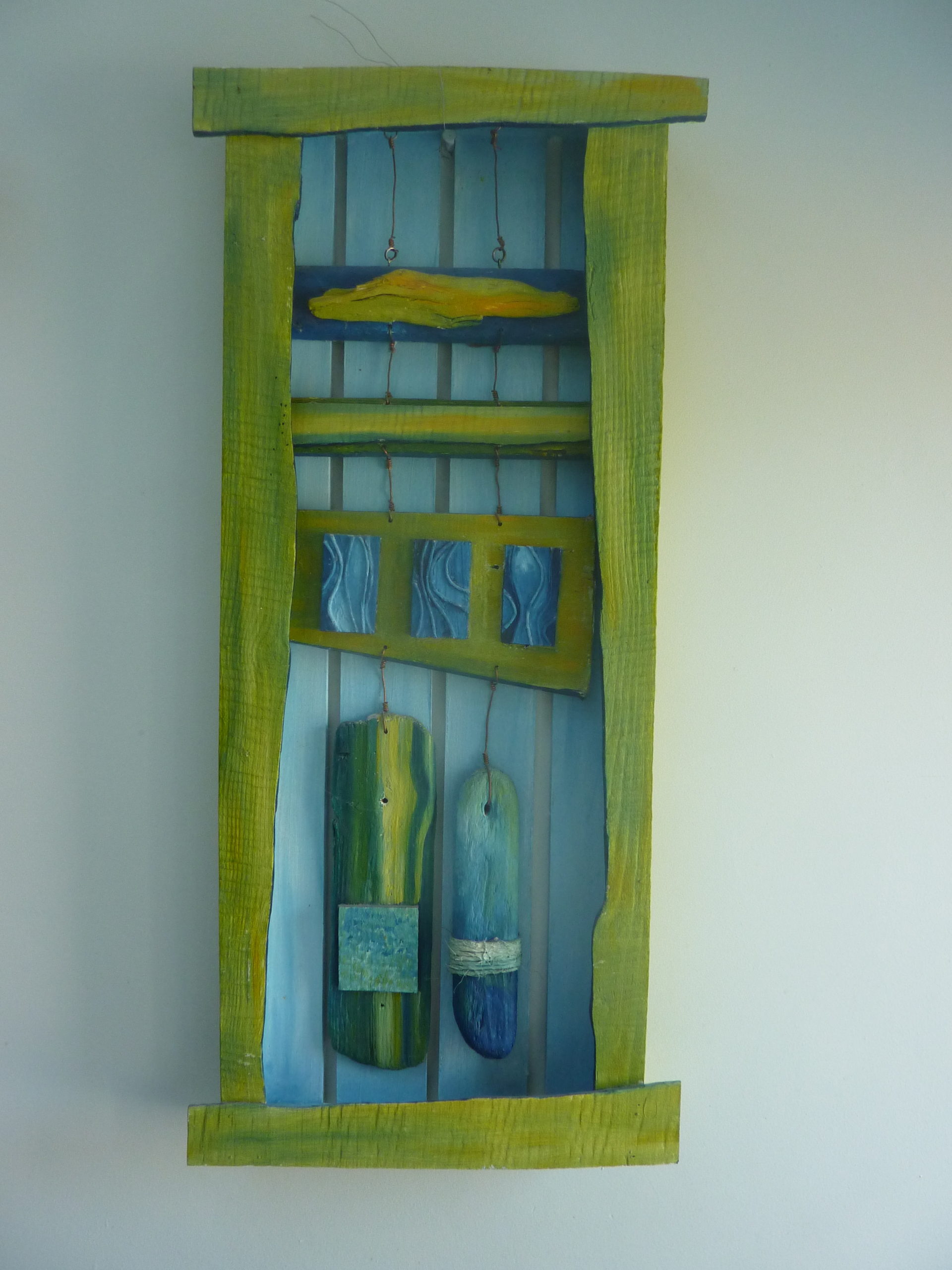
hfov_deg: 54.9
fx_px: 917
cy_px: 635
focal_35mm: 25
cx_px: 476
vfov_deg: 69.4
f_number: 3.3
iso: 200
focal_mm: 4.1
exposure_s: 1/30
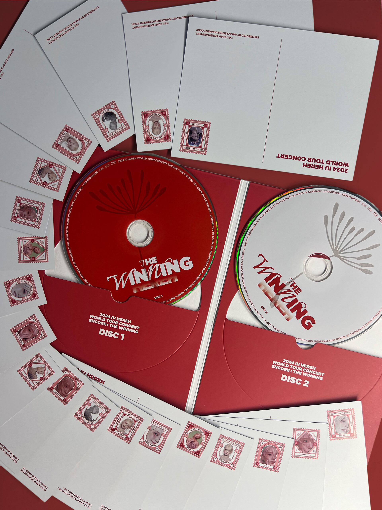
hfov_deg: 28.0
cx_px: 191
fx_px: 765
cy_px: 255
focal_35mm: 52
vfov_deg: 36.8
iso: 16
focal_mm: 6
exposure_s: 1/135
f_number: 2.4
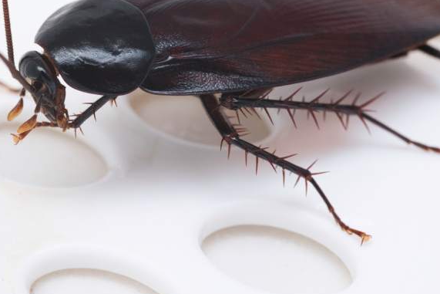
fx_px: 1540
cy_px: 96
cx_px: 97
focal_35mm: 126
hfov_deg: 16.2
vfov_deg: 10.9
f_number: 20
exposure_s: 1/125
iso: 400
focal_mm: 60
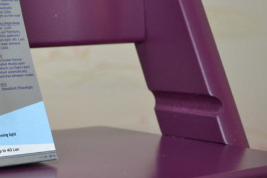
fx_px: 897
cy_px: -10
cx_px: -61
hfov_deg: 16.2
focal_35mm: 121
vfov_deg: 11.2
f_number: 4.8
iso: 400
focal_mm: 32
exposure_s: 1/40
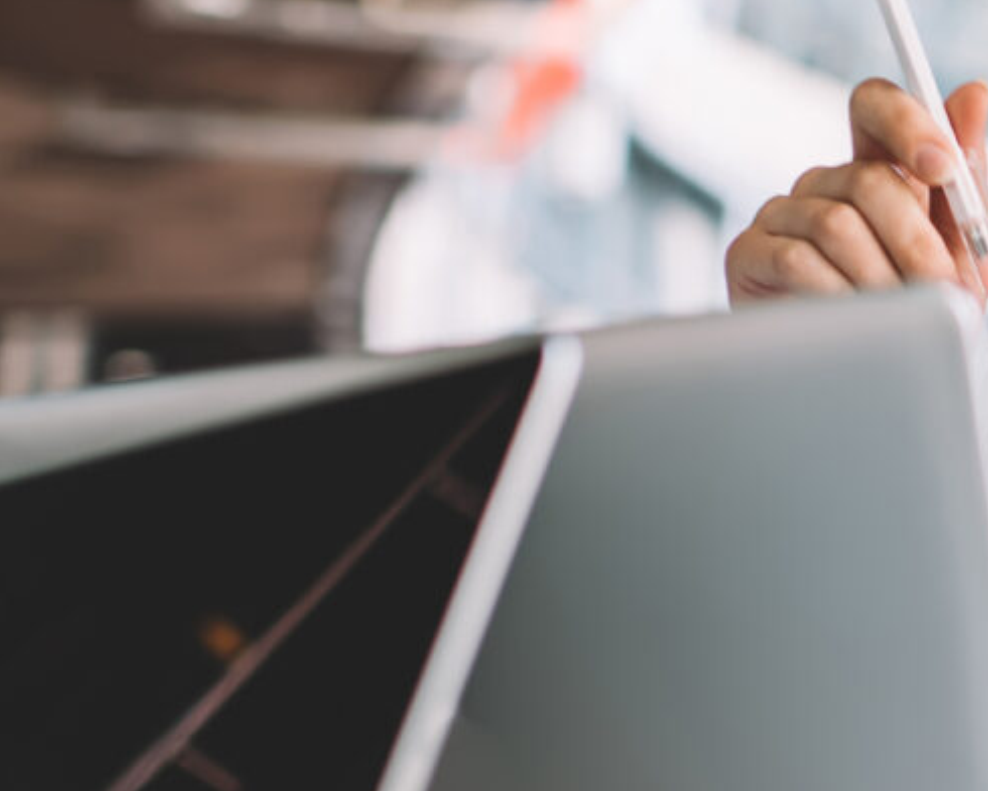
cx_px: 1159
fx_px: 3012
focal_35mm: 103
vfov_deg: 14.9
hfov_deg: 17.8
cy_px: 364
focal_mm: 35
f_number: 2
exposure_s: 1/160
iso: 100
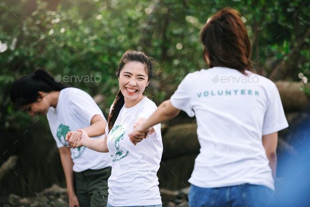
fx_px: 1551
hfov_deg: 11.4
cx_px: 155
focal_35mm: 180
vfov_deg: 7.6
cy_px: 104
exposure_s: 1/320
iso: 200
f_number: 2.8
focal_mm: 180
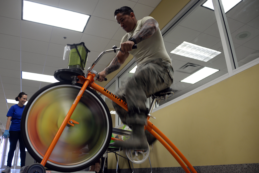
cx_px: 130
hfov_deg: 65.5
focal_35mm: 28
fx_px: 202
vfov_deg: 46.4
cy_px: 86
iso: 640
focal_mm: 28
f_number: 3.5
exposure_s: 1/60
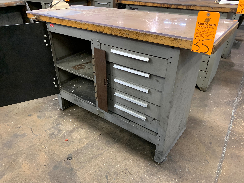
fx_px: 183
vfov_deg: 53.1
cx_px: 122
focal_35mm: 26
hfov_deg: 67.3
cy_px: 92
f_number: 1.8
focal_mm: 4.25
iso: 250
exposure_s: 1/60
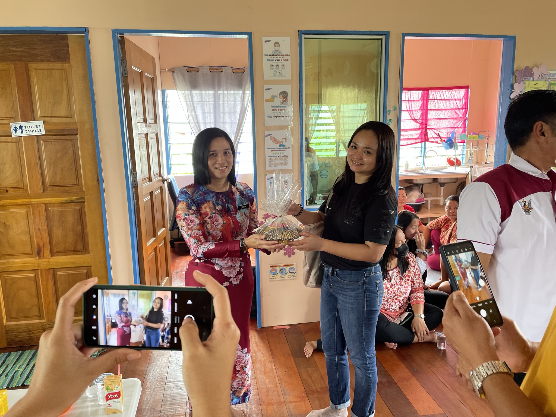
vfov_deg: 53.1
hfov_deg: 67.3
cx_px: 278
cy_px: 208
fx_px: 418
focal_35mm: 26
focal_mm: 4.2
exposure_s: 1/121
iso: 125
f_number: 1.6
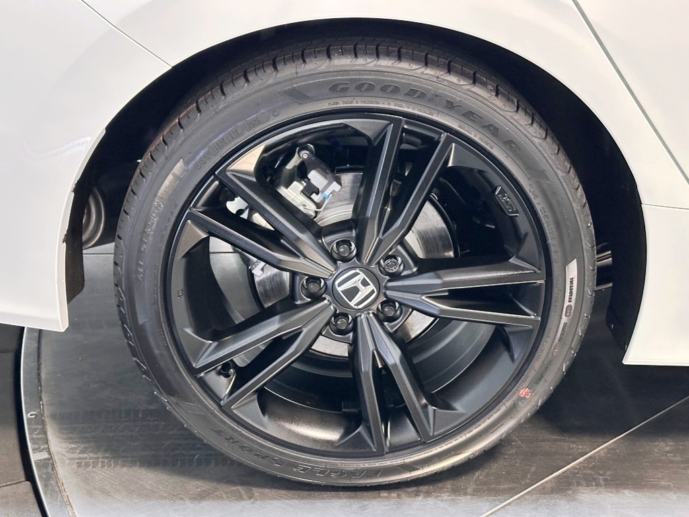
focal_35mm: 48
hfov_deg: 39.7
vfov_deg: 30.3
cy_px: 258
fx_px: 955
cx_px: 344
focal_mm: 6.86
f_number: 1.78
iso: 640
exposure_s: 1/24
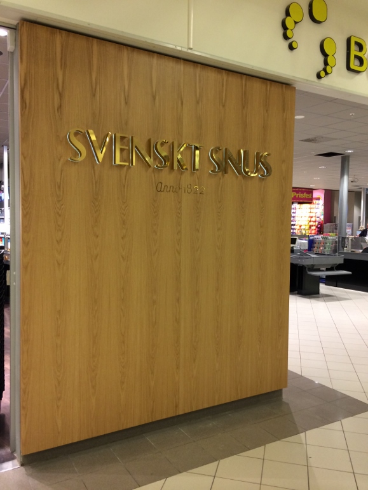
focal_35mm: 30
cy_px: 245
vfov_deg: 60.0
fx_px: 425
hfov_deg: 46.8
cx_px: 184
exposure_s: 1/30
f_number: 2.2
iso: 100
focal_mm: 4.12
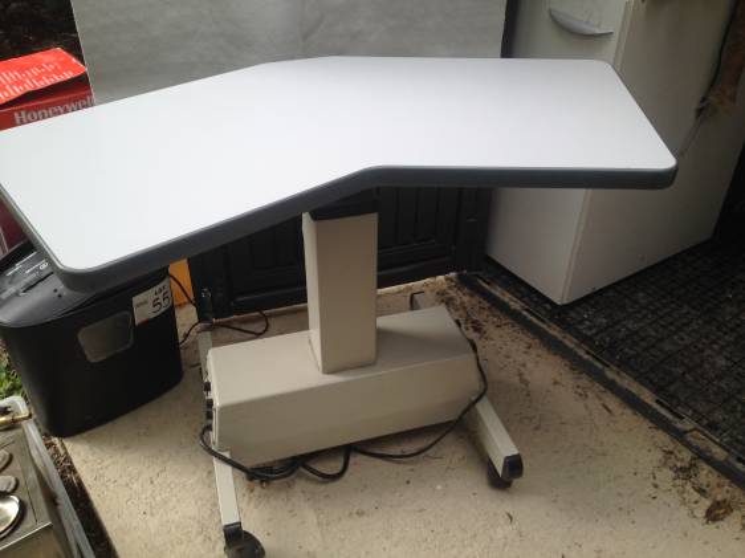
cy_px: 279
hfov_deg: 52.6
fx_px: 753
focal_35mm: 35
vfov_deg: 40.7
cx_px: 372
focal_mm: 4.28
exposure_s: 1/259
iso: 50
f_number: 2.4
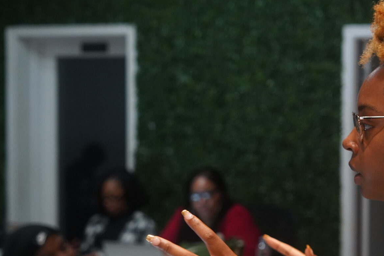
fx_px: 939
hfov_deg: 23.0
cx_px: 256
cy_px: 166
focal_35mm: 88
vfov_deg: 15.5
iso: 3200
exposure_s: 1/125
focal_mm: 50
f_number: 3.5
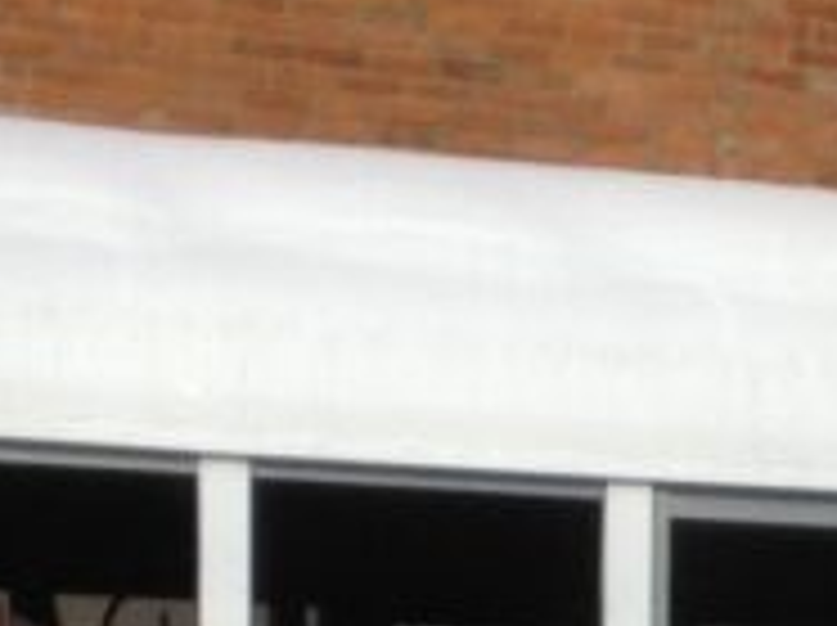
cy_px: 1288
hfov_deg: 8.7
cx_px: 1040
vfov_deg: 6.4
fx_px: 5458
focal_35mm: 226
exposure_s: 1/2632
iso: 50
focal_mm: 4.28
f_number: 2.4
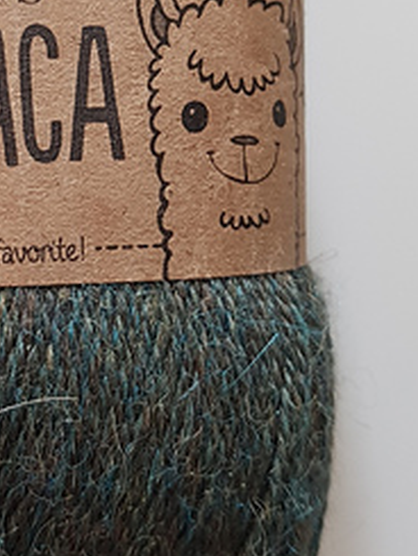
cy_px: 98
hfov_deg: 21.1
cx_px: 32
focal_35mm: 68
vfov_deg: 27.9
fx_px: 1094
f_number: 1.7
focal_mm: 4.2
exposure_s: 1/19
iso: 200
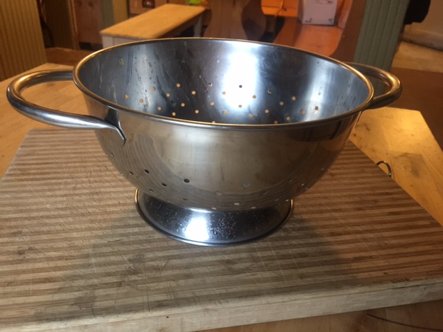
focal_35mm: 29
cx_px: 222
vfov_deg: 48.2
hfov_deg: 61.7
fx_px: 371
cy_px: 166
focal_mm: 4.15
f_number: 2.2
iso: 125
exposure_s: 1/15
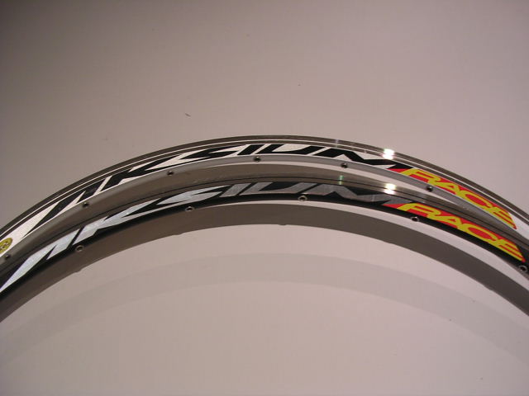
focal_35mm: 38
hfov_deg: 49.0
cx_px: 264
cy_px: 198
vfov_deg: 37.7
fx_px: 581
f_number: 2.8
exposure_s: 1/7.3
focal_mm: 5.8
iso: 100
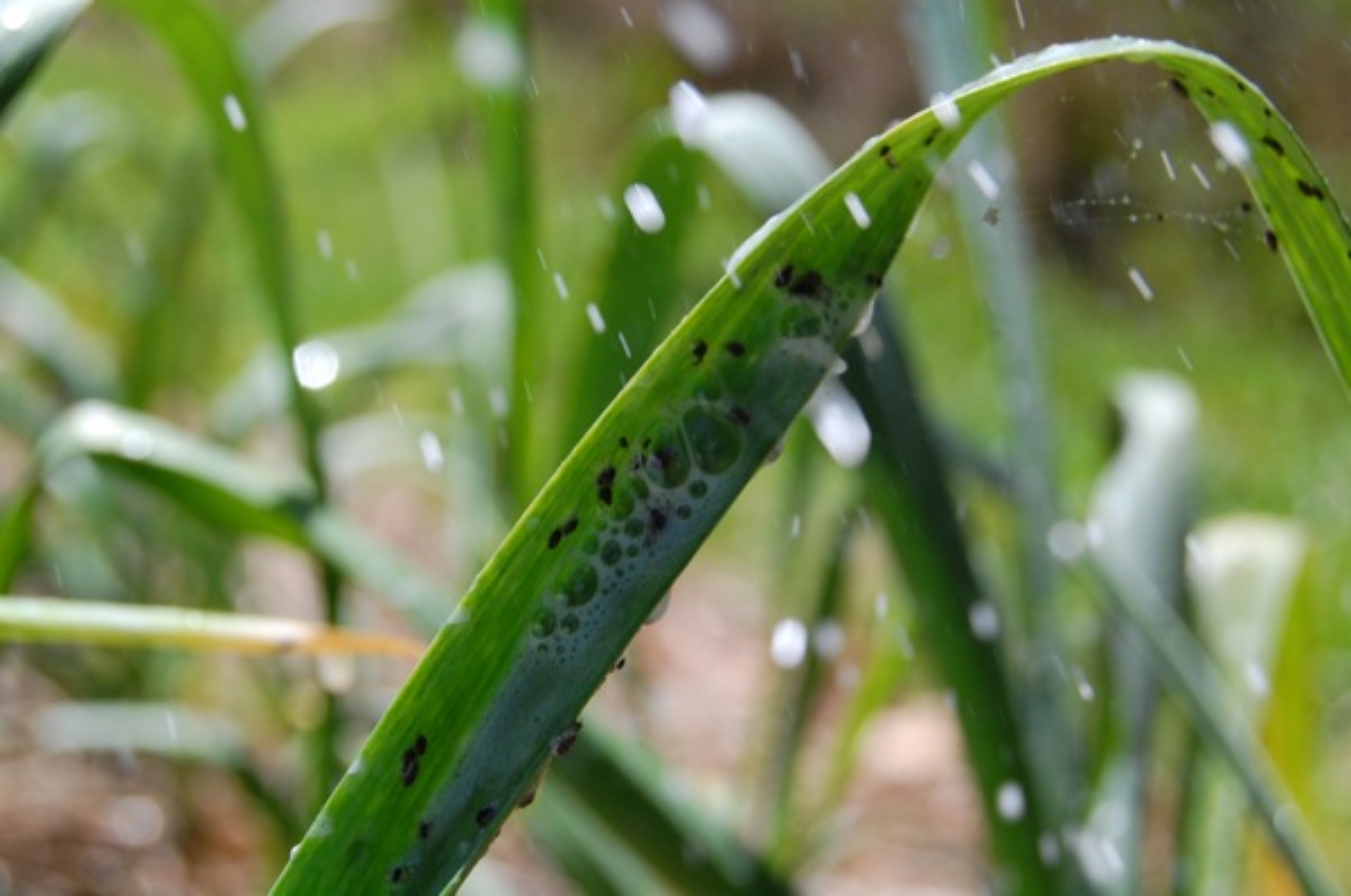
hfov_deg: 24.7
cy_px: 448
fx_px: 3091
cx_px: 676
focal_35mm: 82
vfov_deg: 16.5
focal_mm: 55
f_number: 10
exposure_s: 1/400
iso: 400
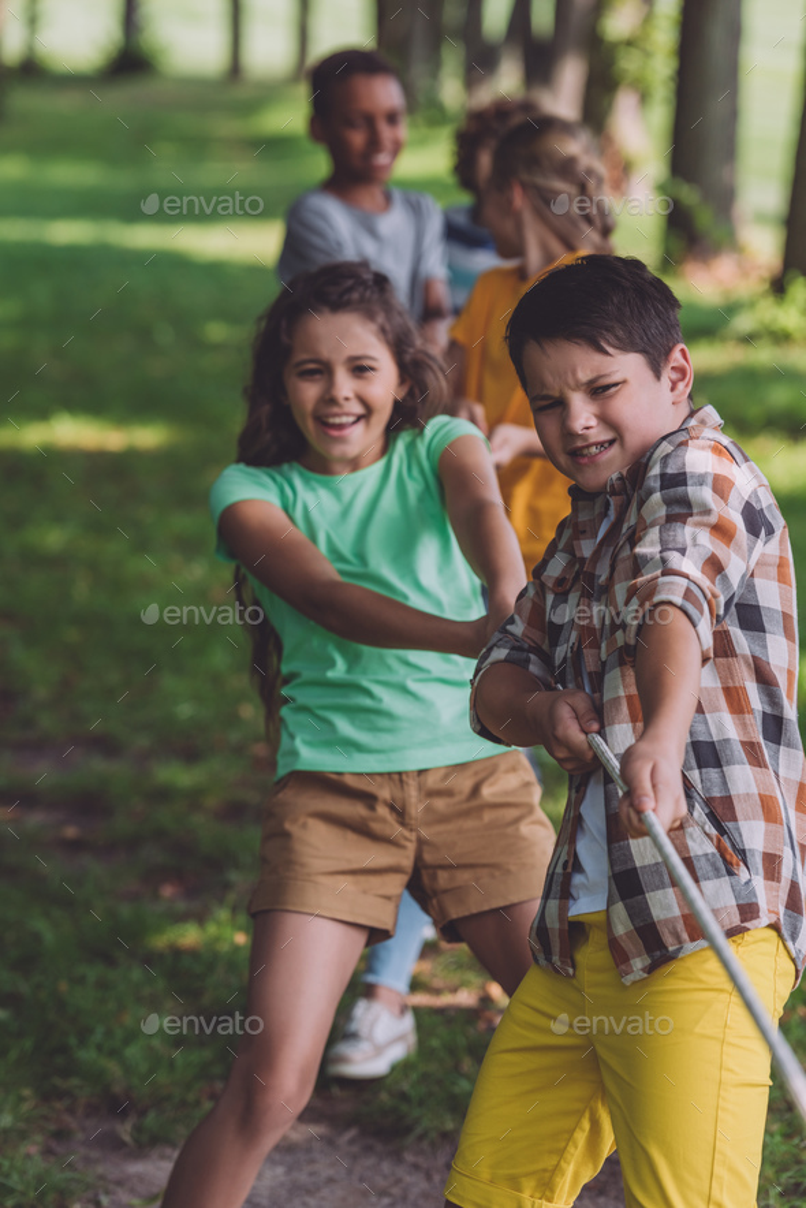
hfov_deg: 11.8
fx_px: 3892
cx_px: 403
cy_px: 604
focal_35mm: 116
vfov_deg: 17.6
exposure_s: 1/500
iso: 100
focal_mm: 116
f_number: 4
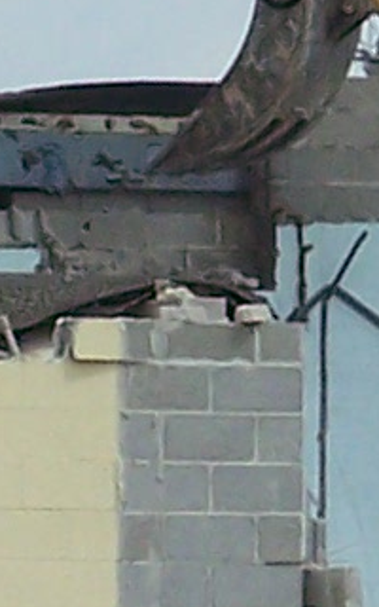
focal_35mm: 1202
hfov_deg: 1.1
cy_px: -349
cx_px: 459
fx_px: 19865
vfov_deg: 1.7
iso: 80
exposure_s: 1/640
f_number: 4.5
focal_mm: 21.2
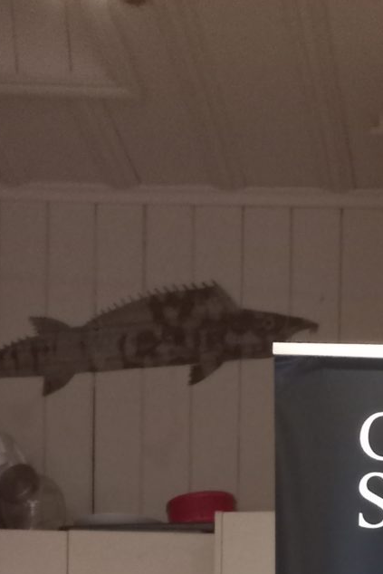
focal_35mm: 105
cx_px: 464
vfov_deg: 15.7
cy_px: 1123
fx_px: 1675
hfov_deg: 12.7
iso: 500
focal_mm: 4.6
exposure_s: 1/25
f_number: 1.8
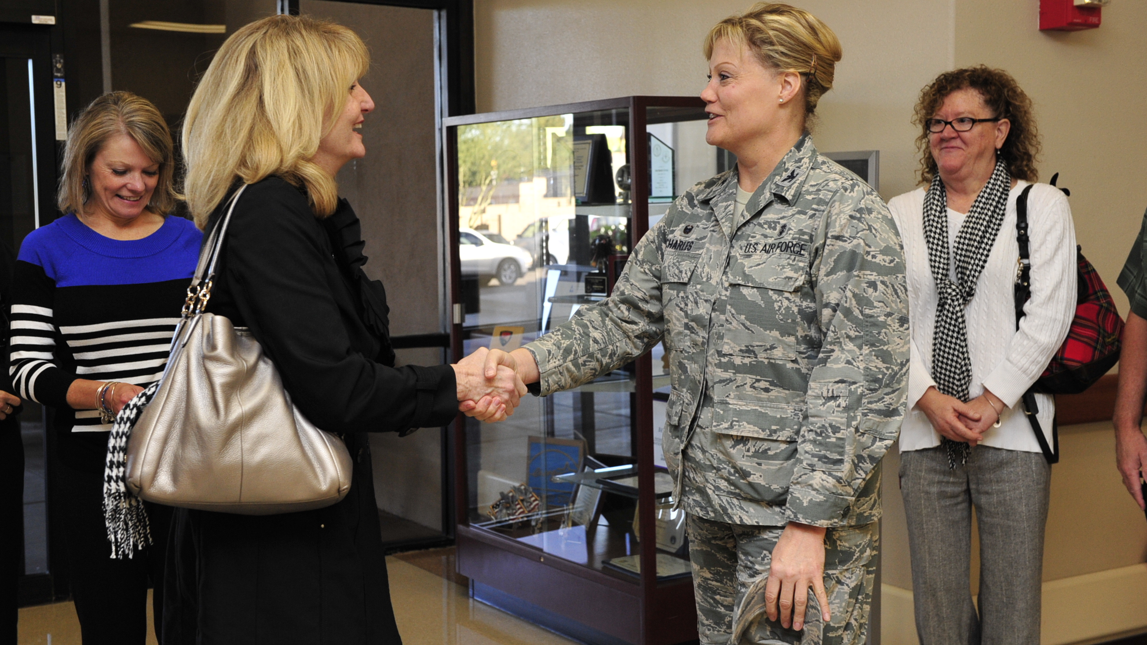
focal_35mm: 54
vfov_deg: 22.2
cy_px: 320
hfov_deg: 38.5
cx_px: 545
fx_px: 1642
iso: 1600
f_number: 5.6
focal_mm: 48
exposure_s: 1/250
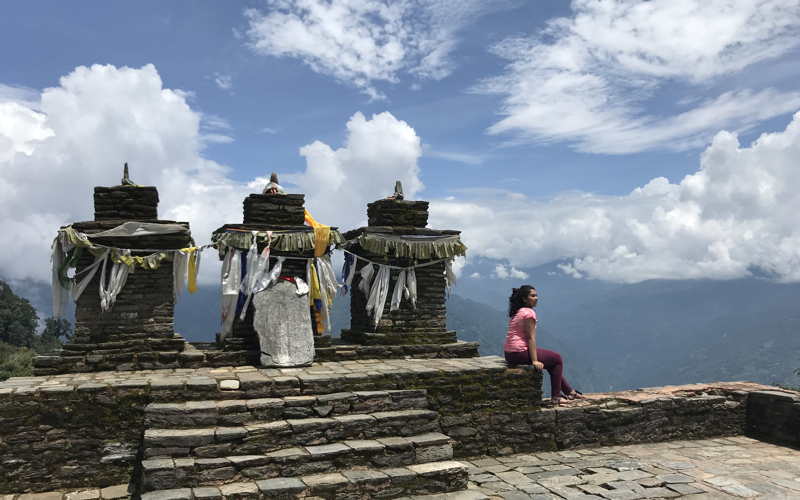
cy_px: 240
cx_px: 404
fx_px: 654
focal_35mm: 30
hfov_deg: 62.9
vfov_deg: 41.8
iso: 20
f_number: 1.8
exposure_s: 1/5051
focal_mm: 3.99
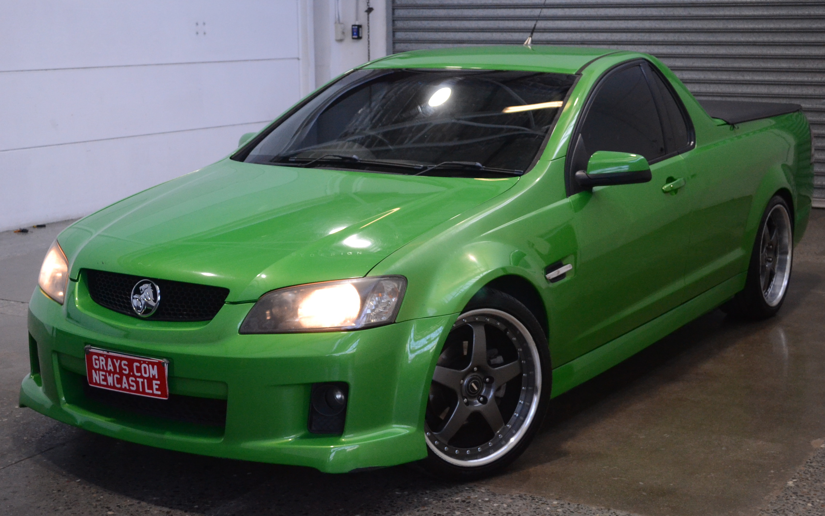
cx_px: 419
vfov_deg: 23.1
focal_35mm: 56
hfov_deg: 36.3
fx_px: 1259
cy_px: 260
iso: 1600
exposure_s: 1/320
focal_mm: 36
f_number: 5
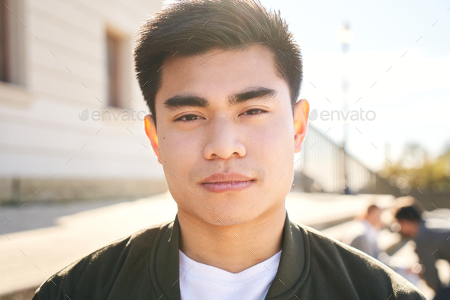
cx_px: 225
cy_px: 150
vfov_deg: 27.0
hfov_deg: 39.6
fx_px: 625
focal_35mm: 50
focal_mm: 50
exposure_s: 1/1600
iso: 320
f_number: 4.5
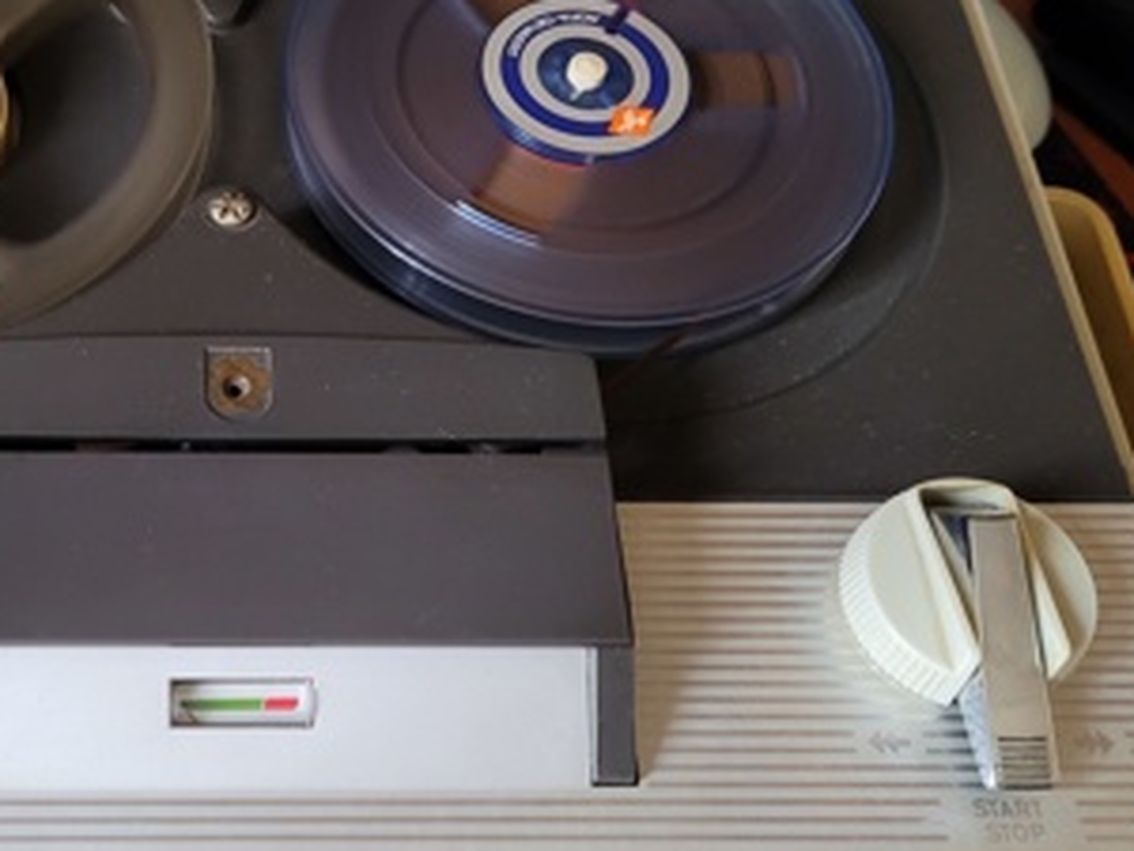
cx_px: 204
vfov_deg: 28.0
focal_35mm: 52
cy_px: 424
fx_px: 1703
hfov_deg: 35.5
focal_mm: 5.4
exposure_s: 1/33
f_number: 1.8
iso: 640
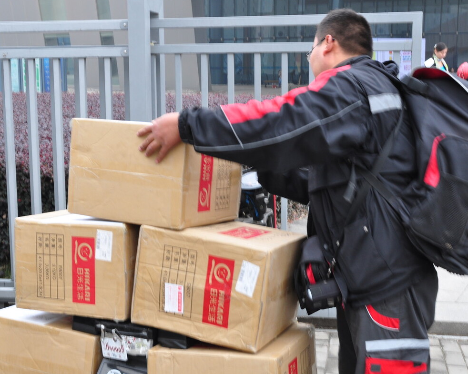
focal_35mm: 55
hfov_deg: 34.2
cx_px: 232
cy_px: 187
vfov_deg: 27.6
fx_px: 762
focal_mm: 32
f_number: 9
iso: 320
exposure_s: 1/30
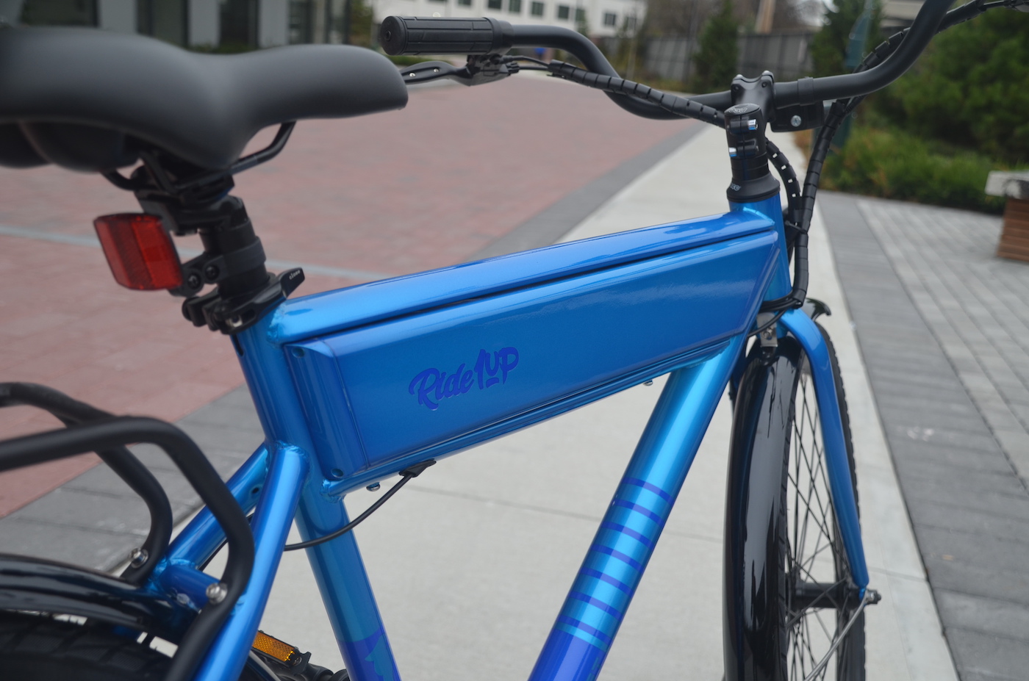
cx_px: 514
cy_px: 340
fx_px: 1070
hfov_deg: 51.4
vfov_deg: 35.3
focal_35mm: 38
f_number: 4
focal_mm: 25
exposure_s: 1/800
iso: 200
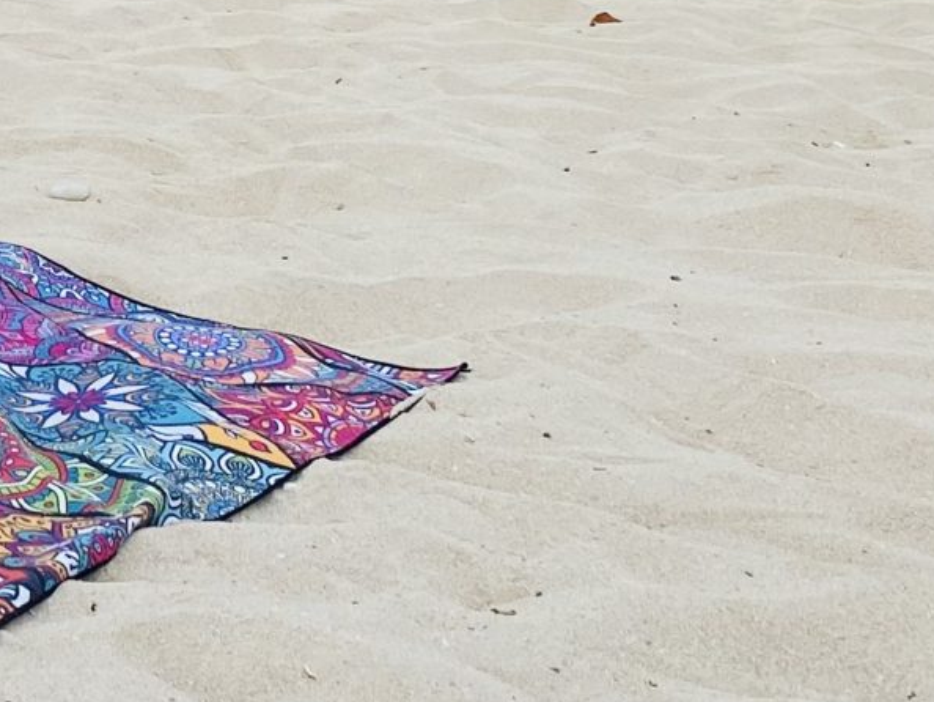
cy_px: -401
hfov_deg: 15.1
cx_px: -781
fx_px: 3023
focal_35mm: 112
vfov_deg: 12.5
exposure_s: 1/1182
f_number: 1.8
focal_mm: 4.25
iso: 32
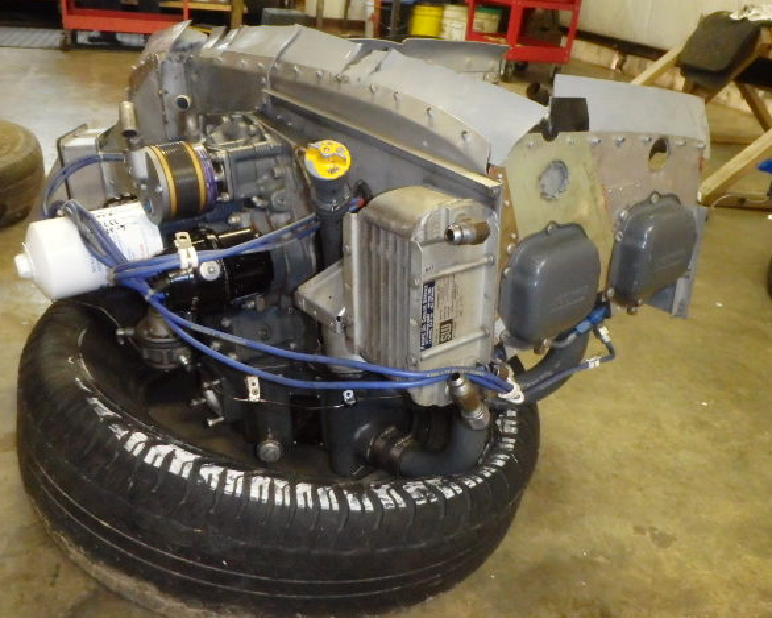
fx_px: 731
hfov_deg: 55.6
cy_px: 315
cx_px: 360
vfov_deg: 45.8
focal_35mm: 32
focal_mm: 5.4
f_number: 4.1
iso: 2500
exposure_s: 1/30
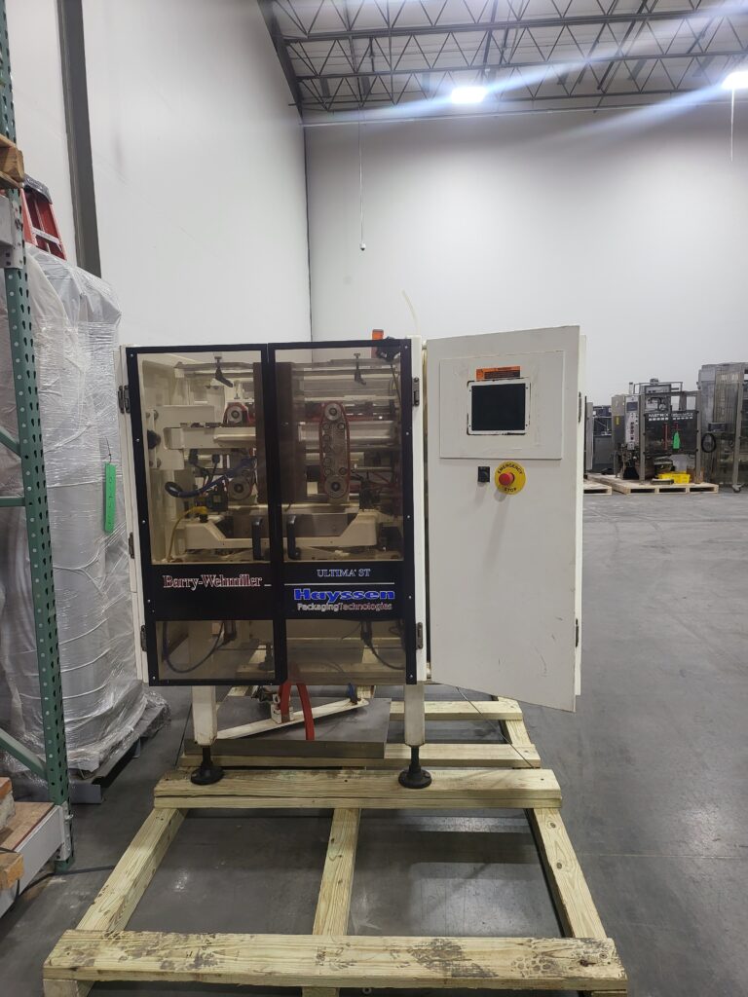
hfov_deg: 56.8
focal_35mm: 24
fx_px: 691
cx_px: 374
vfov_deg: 71.6
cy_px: 498
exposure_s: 1/120
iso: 160
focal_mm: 5
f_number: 1.8
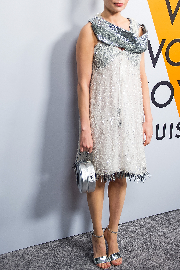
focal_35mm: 41
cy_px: 115
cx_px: 112
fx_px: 307
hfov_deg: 32.5
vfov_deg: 47.3
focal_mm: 32
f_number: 2.8
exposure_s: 1/250
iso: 500
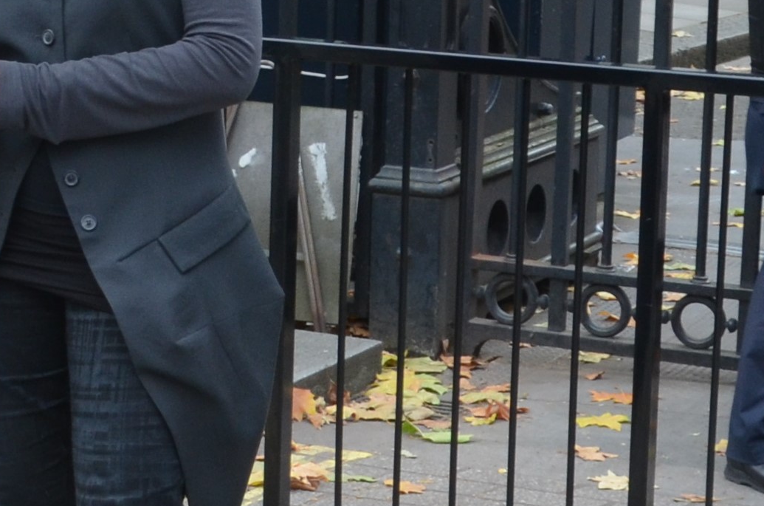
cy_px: 177
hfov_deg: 21.9
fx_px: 1969
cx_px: 431
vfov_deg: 14.6
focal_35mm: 93
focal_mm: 18
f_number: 10
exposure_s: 1/15
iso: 400
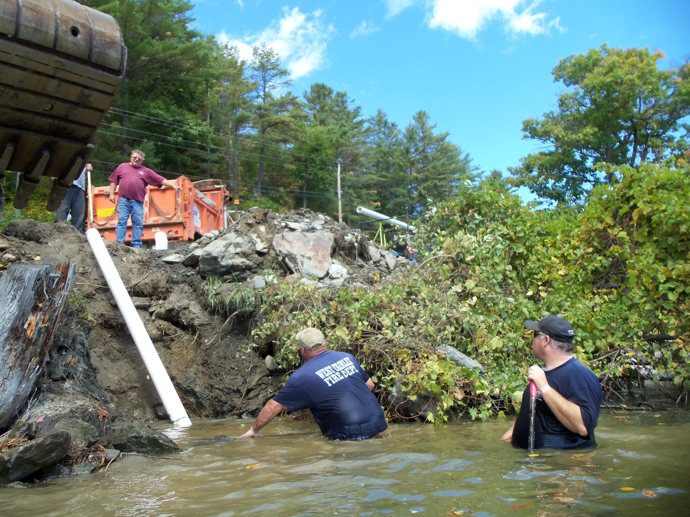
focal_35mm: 29
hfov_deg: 61.7
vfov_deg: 48.2
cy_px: 258
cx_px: 345
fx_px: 578
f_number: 3.4
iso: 80
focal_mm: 5.2
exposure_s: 1/200
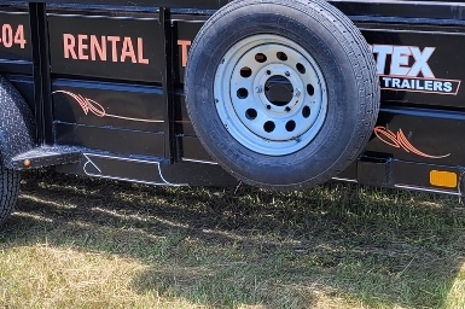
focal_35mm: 72
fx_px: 929
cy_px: 39
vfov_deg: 18.6
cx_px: 219
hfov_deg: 28.1
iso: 40
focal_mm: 5.4
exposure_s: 1/654
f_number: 1.8
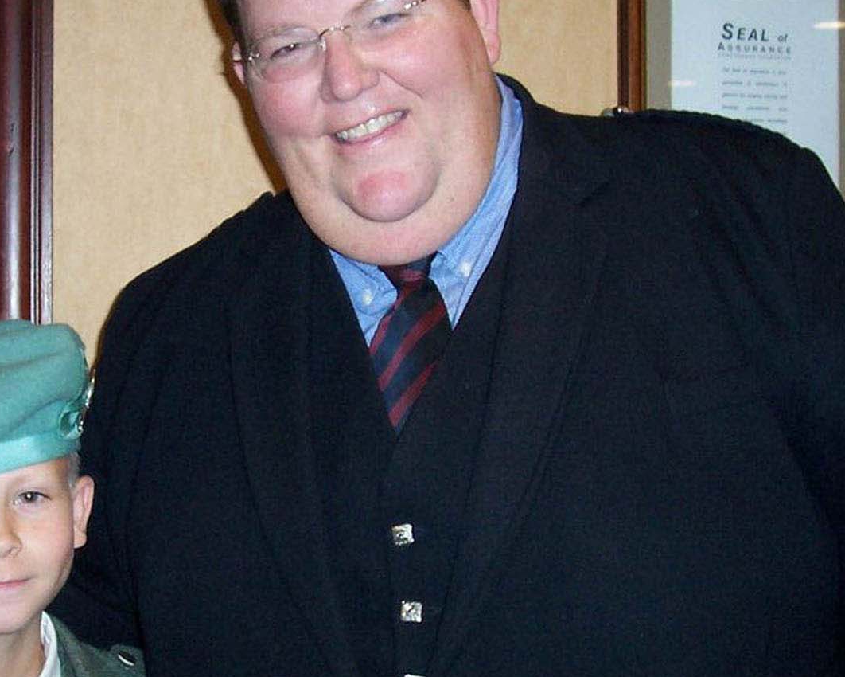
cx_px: 267
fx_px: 1701
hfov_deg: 27.7
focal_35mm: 68
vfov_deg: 22.5
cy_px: 379
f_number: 2.8
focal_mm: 5.6
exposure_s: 1/60
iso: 140
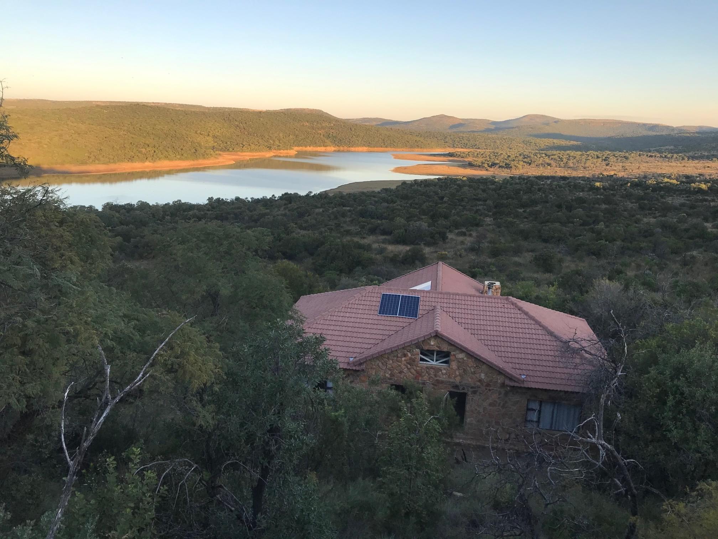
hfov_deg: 63.4
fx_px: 581
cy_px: 270
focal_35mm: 28
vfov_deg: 49.7
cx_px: 359
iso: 20
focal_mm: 3.99
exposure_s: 1/447
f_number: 1.8
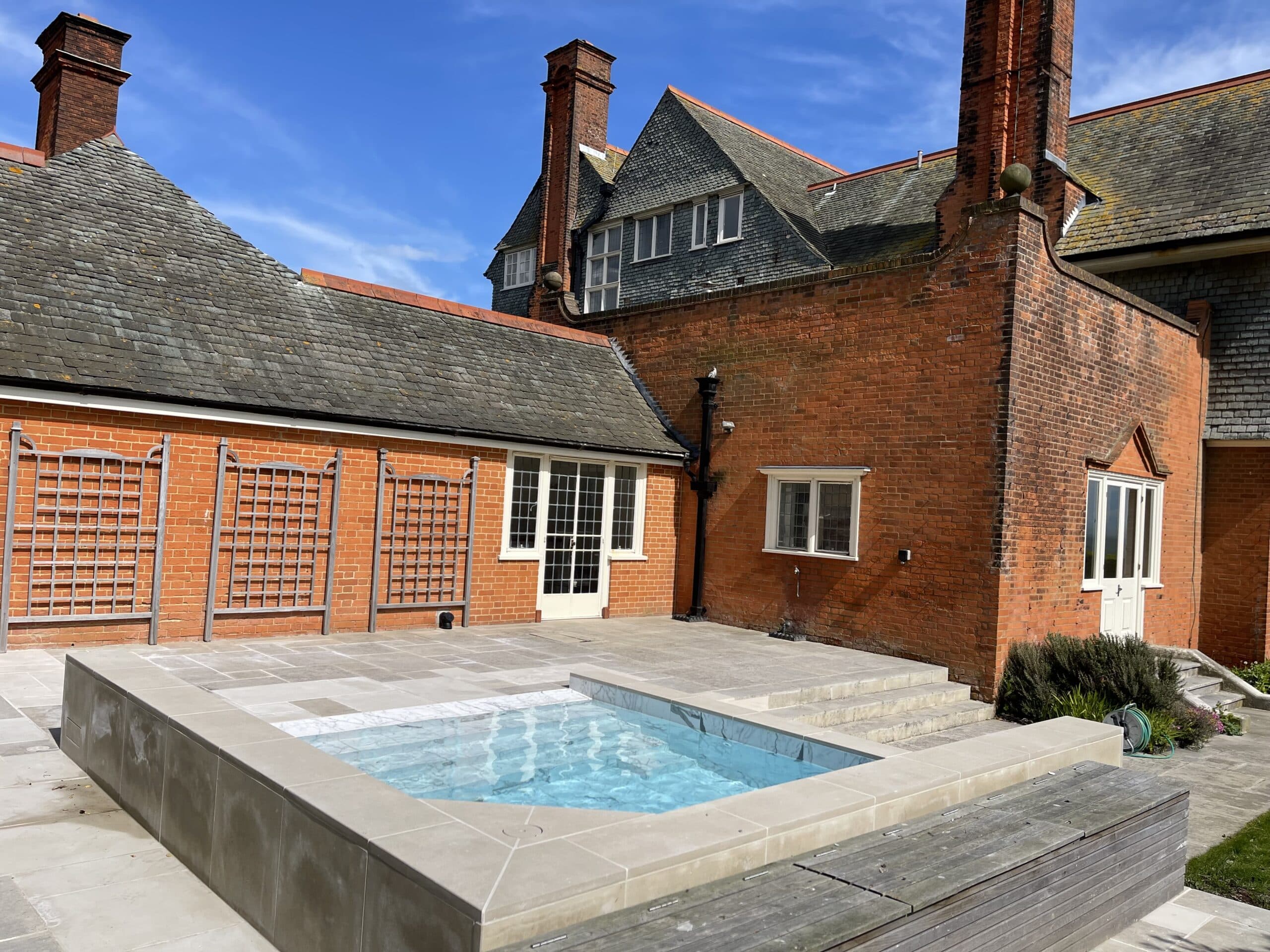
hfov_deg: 67.3
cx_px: 635
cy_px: 476
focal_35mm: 26
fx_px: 954
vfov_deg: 53.1
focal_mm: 5.1
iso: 32
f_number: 1.6
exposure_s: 1/5128
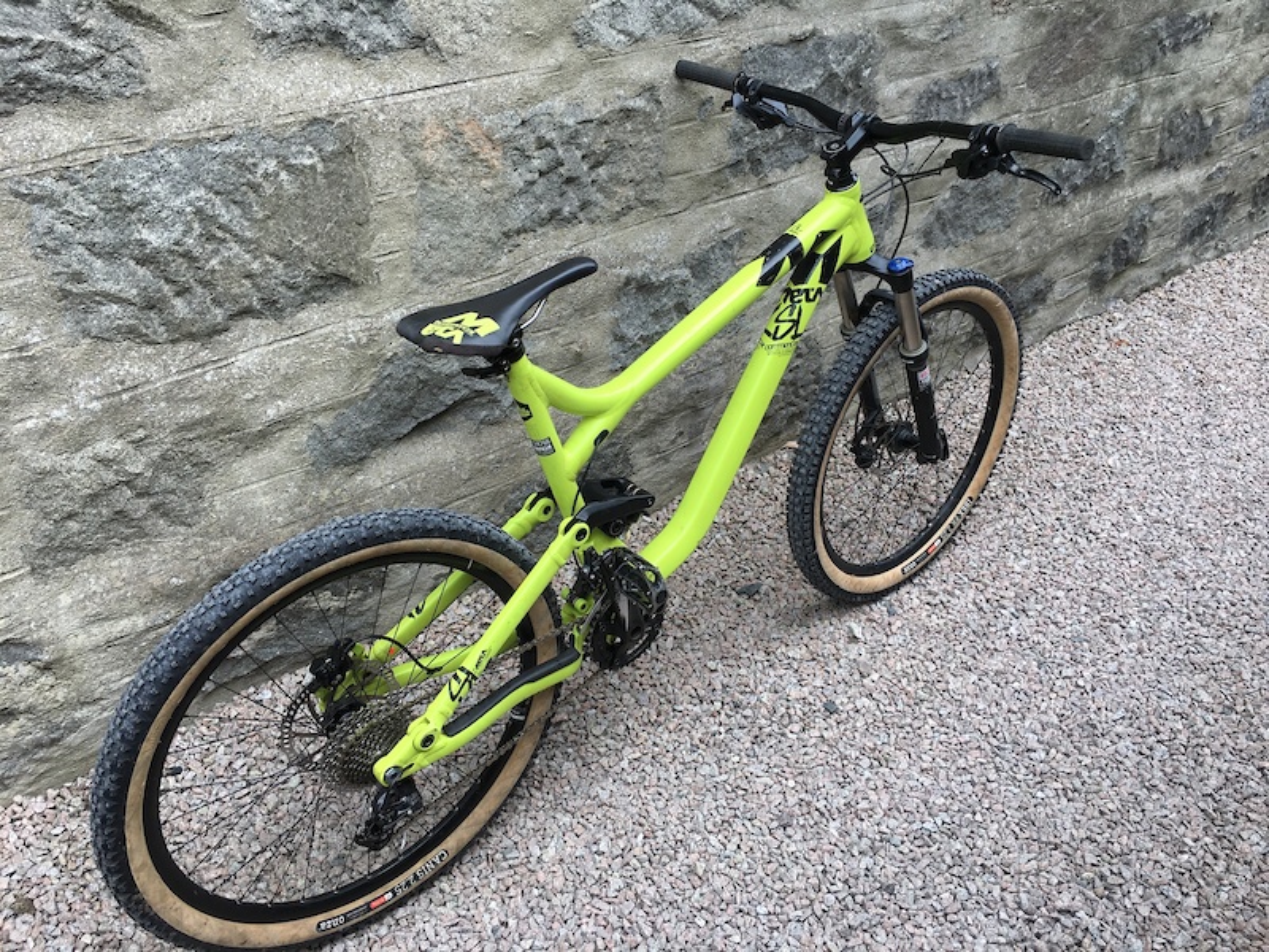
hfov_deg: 61.7
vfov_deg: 48.2
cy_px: 476
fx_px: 1063
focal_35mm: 29
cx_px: 634
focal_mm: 4.15
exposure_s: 1/289
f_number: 2.2
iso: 25
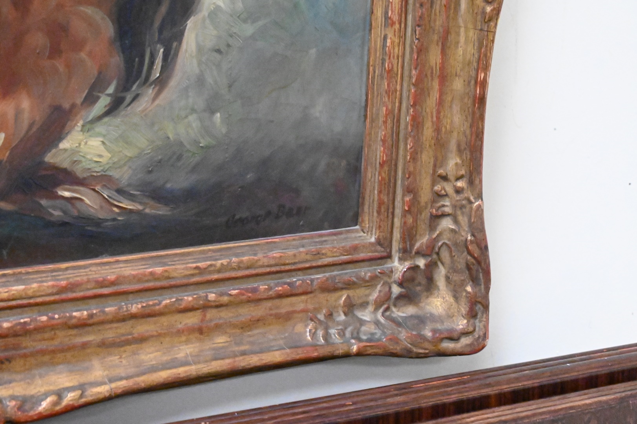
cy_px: 212
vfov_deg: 19.4
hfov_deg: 28.9
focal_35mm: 70
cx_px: 318
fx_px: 1238
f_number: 22
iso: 51200
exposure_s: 1/20
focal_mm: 70
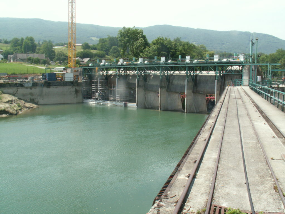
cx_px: 142
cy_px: 107
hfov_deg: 52.6
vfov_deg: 40.7
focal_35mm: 35
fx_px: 288
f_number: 8
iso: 50
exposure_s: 1/100
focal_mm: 5.86
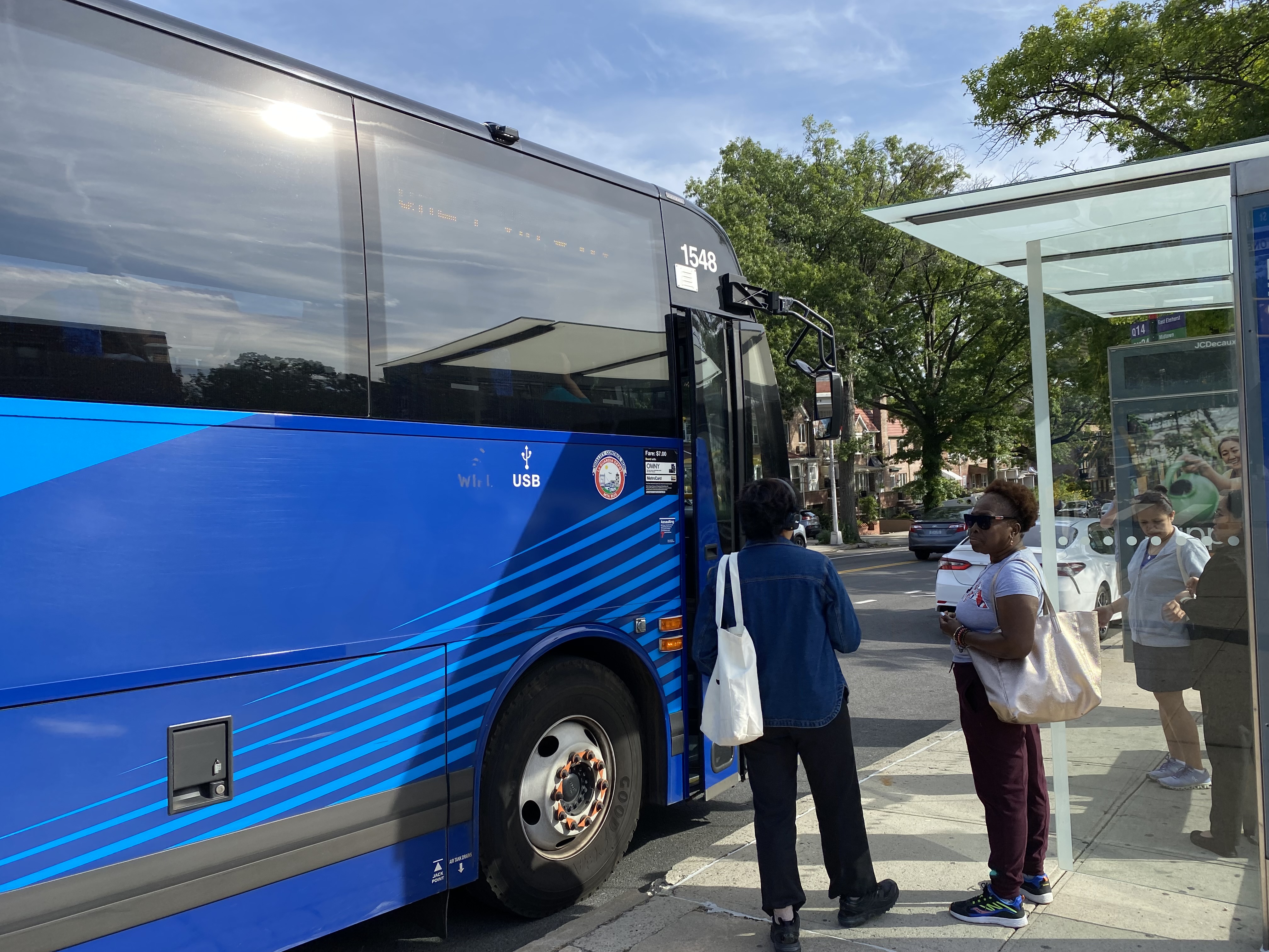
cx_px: 634
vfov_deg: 53.1
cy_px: 476
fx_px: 953
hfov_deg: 67.3
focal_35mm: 26
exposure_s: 1/1522
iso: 32
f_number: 1.8
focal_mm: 4.25
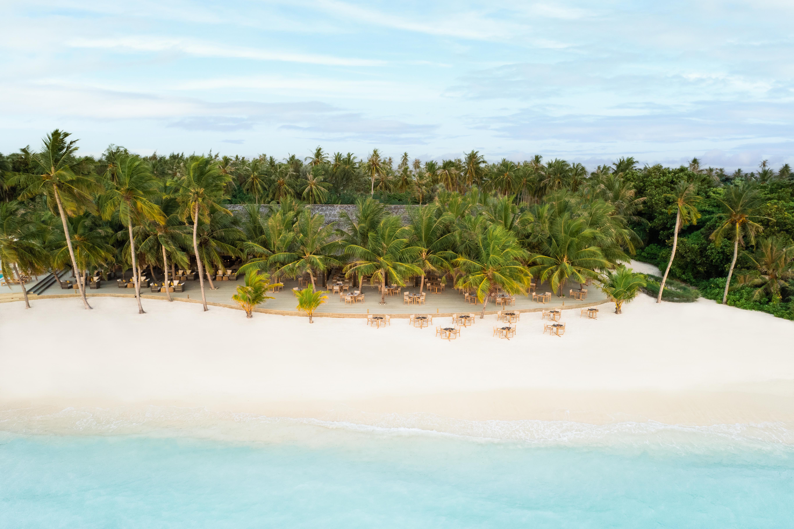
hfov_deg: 78.6
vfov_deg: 57.2
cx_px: 397
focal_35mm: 22
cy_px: 264
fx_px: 485
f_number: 2.8
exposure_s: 1/80
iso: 200
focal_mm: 8.38
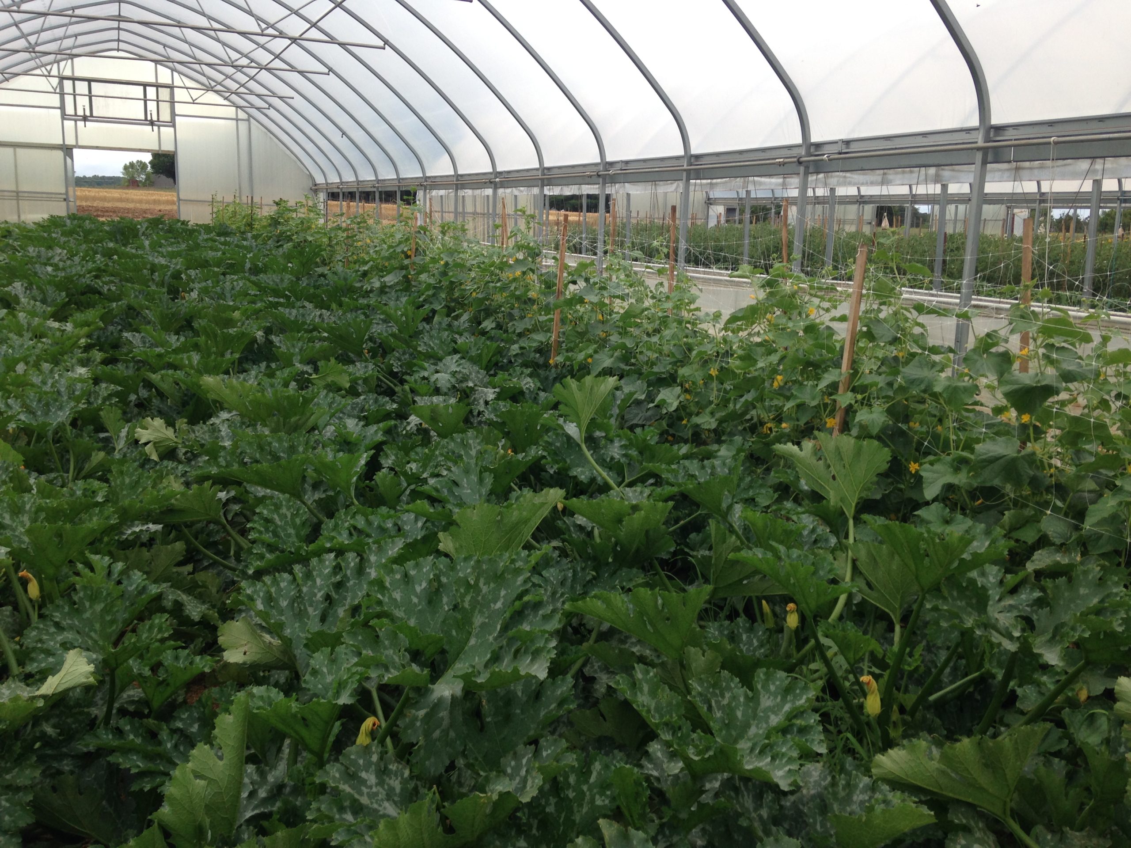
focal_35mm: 33
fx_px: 1078
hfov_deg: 55.4
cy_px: 424
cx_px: 566
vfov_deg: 42.9
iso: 50
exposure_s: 1/497
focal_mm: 4.12
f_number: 2.4
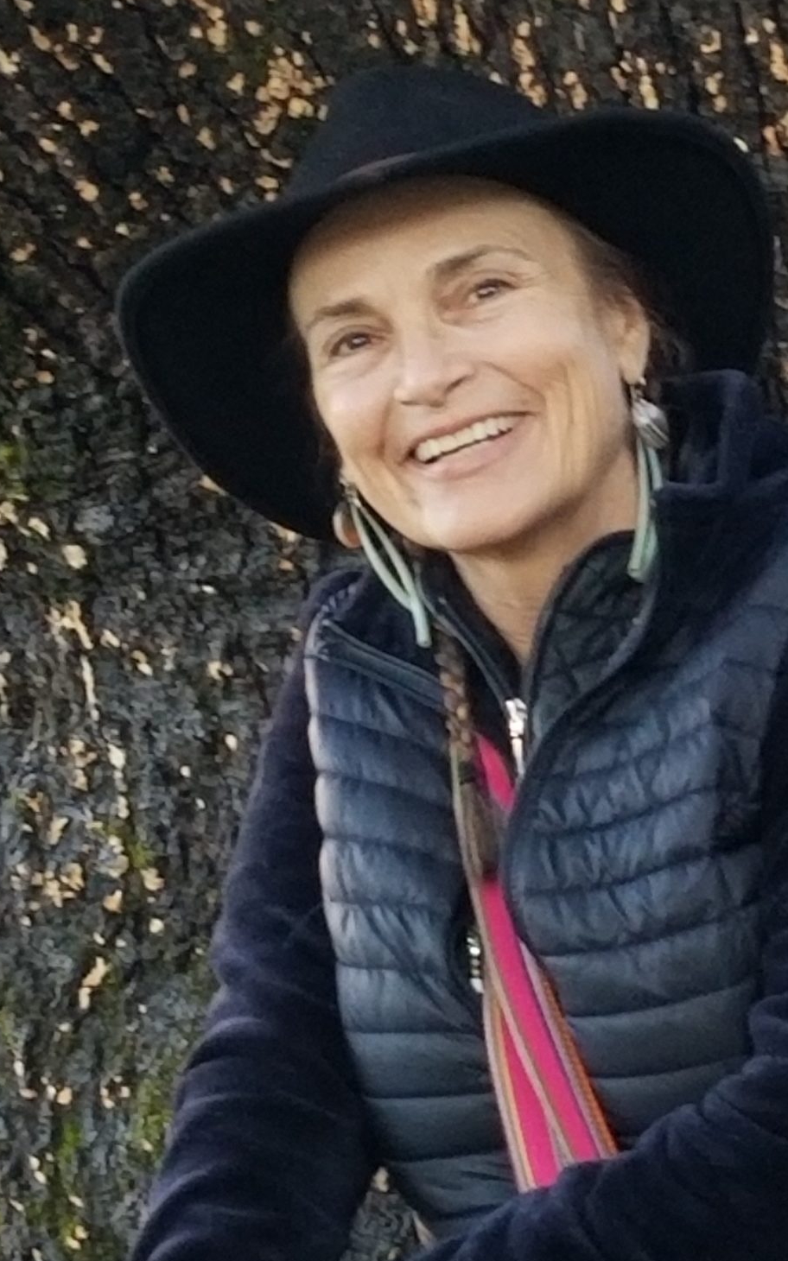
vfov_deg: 64.6
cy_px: 645
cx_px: 389
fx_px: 997
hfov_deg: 43.1
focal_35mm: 29
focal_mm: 4.25
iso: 160
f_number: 1.7
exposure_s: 1/33
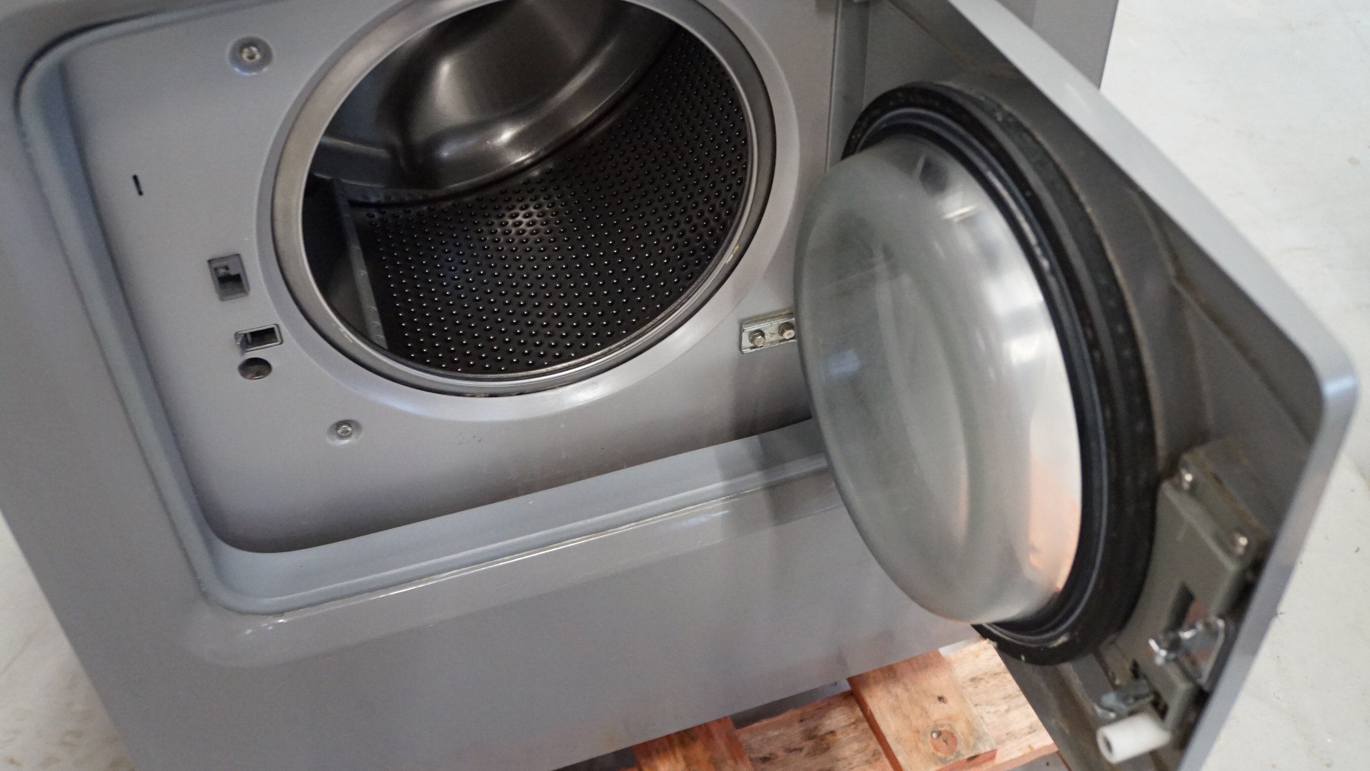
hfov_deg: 54.8
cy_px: 318
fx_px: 1321
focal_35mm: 36
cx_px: 680
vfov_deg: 32.4
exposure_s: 1/160
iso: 2500
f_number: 3.5
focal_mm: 22.9
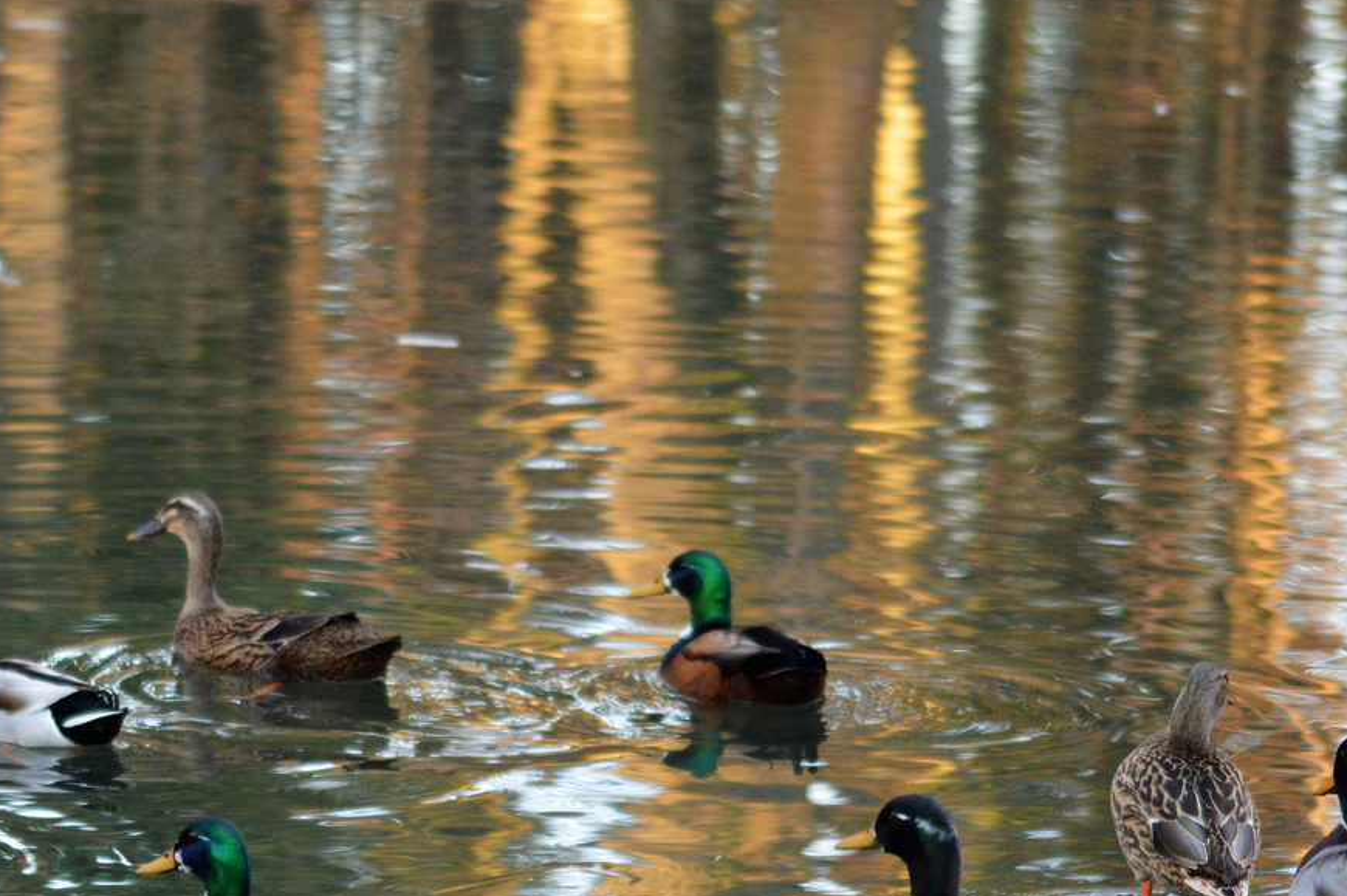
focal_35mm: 294
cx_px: 452
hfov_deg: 7.0
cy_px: 775
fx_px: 10991
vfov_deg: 4.7
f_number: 2.8
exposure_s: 1/500
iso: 1100
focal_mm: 105
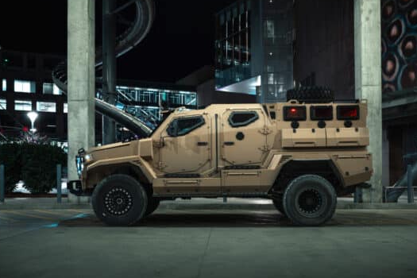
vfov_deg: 33.4
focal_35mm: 40
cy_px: 135
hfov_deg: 48.4
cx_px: 226
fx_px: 463
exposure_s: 1.6
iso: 100
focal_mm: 35
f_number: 5.6
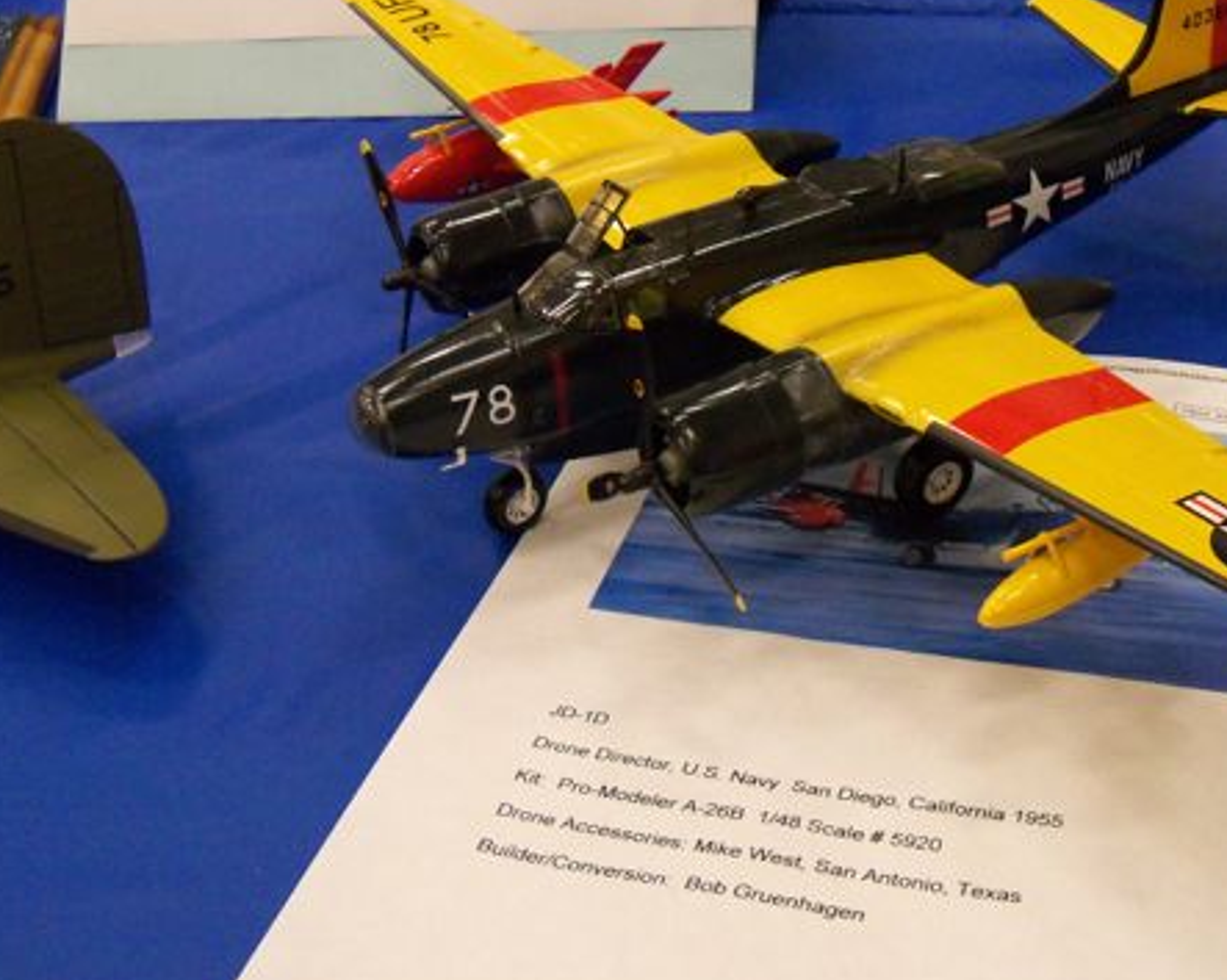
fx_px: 1815
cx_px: 789
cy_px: 365
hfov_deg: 37.1
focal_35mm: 50
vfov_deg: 30.1
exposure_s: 1/40
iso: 400
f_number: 3.5
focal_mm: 6.2
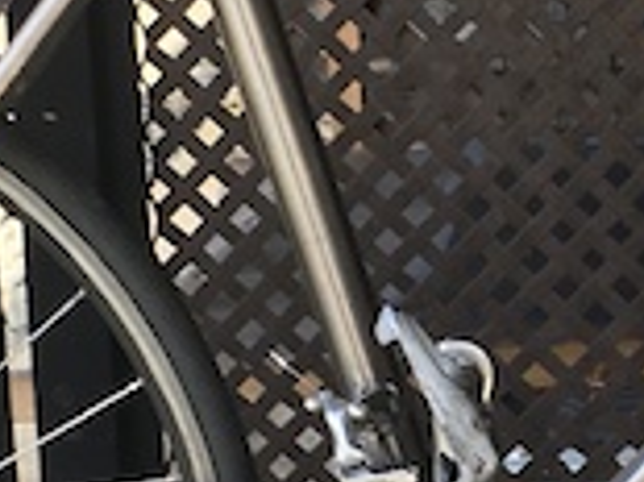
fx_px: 2788
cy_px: 295
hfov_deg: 13.1
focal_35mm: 150
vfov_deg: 9.9
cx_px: 548
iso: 25
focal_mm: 4.15
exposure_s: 1/165
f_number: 2.2
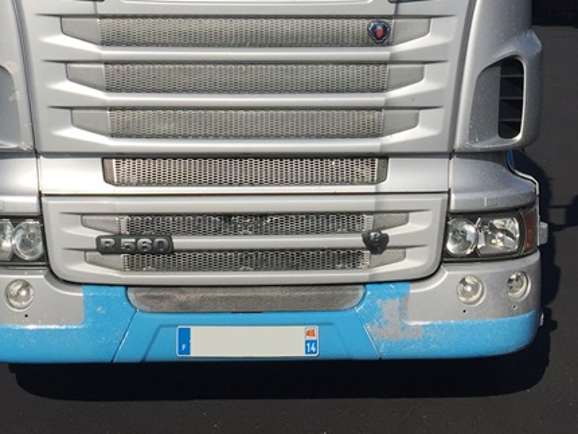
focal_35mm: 69
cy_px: -69
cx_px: 237
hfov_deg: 28.1
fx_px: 1153
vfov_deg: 20.2
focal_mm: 4.15
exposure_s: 1/5650
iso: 32
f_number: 2.2
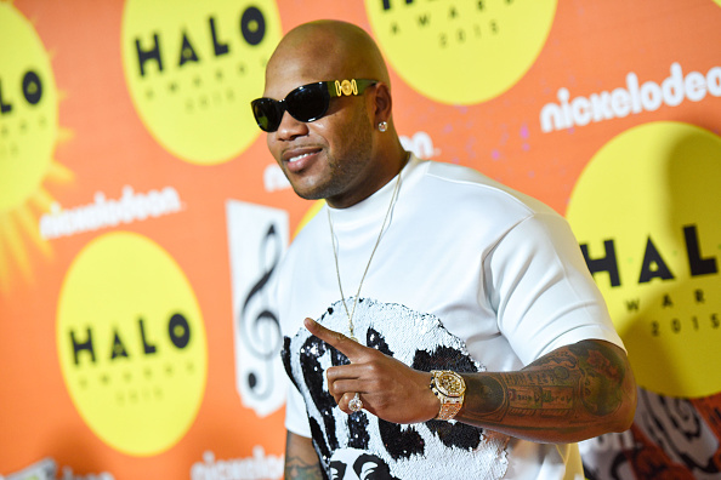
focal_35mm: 125
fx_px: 2503
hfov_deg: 16.4
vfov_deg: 11.0
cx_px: 360
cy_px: 240
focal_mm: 125
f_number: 3.2
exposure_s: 1/320
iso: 2000
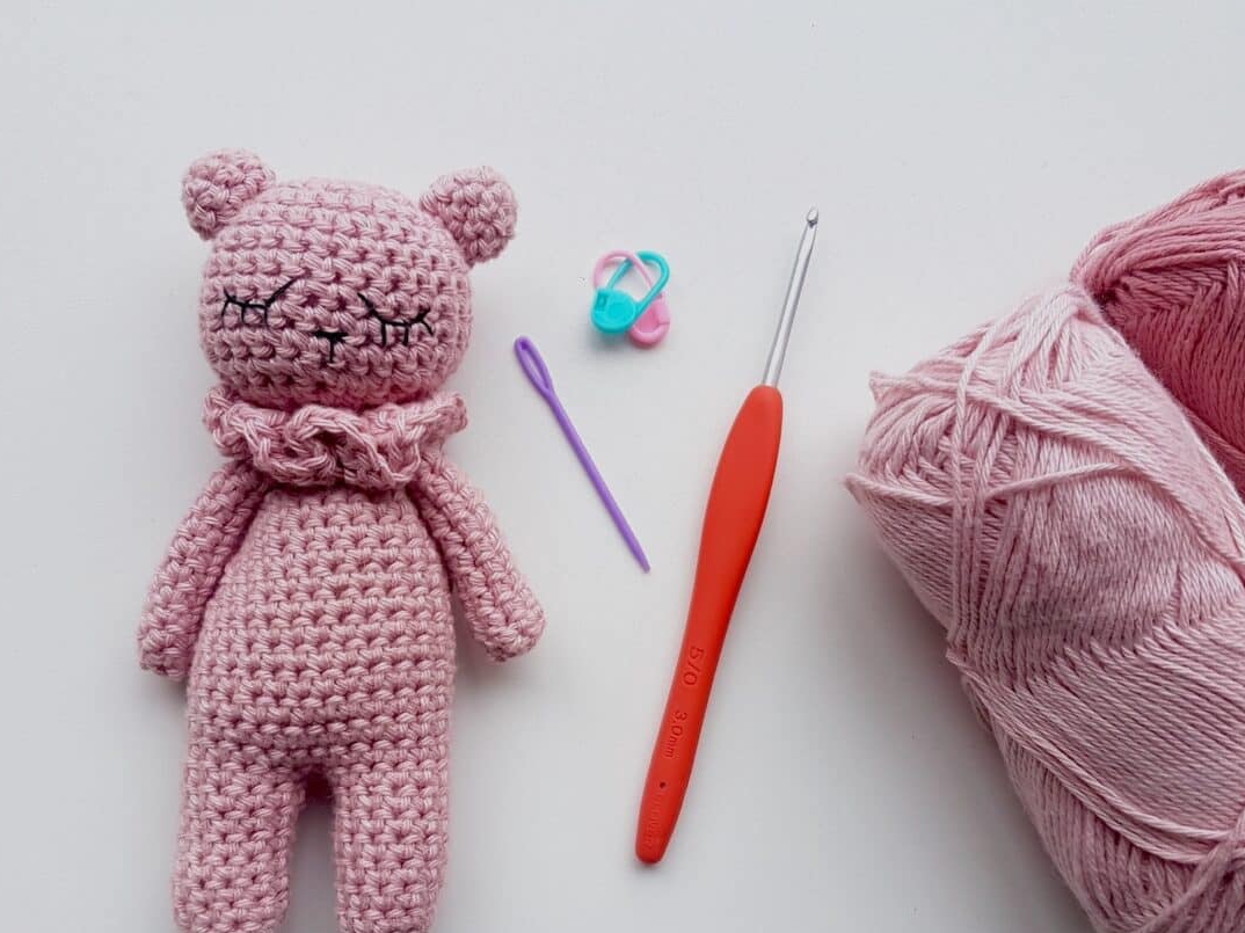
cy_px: 555
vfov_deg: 45.2
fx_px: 1115
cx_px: 642
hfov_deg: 58.4
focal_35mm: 31
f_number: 1.7
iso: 40
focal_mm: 4.2
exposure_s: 1/441
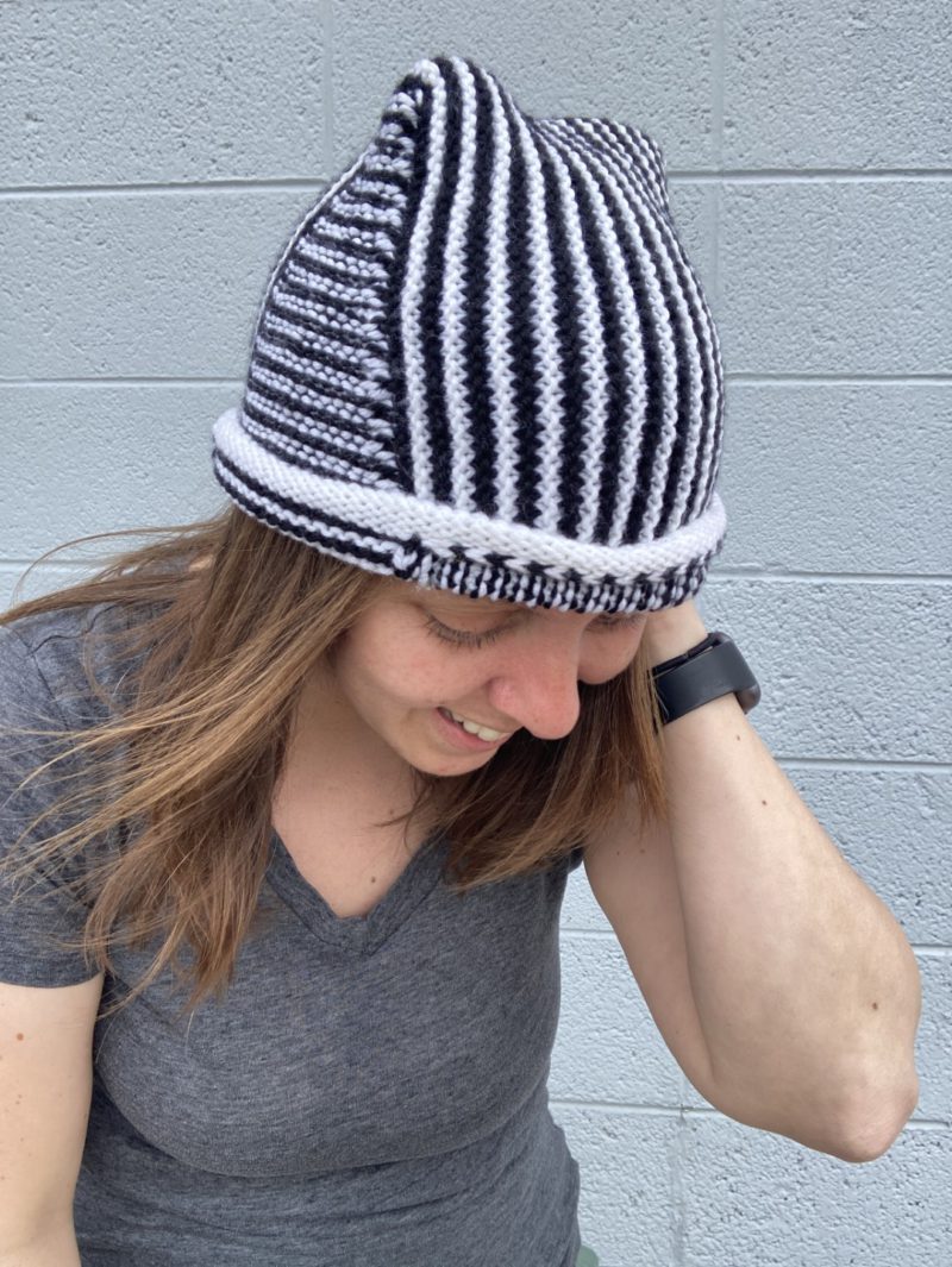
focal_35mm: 32
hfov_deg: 44.2
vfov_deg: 56.8
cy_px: 634
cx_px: 476
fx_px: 1172
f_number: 2.2
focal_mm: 2.87
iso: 20
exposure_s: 1/143
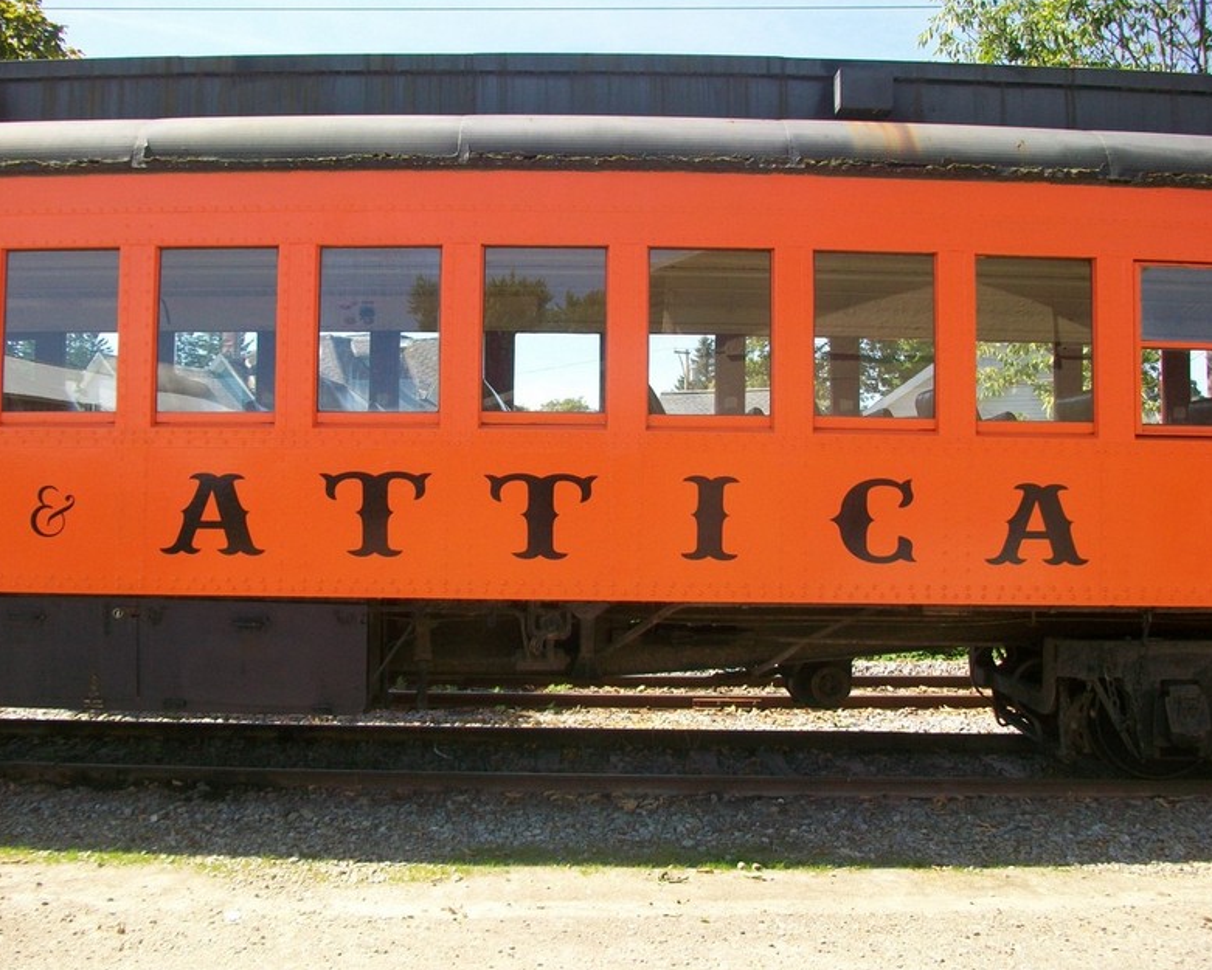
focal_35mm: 34
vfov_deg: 43.4
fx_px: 1220
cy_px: 484
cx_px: 574
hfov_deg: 52.8
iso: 64
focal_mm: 5.7
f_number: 2.8
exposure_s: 1/400
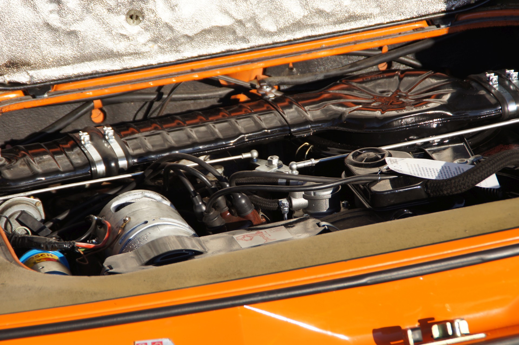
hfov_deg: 10.6
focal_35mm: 195
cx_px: 260
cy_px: 172
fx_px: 2808
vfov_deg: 7.0
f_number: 6.3
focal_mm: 130
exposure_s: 1/250
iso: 100
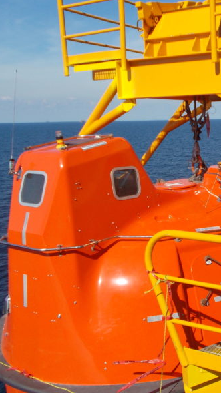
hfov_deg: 25.4
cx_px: 235
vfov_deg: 46.4
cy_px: 196
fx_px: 459
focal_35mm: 44
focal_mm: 5.3
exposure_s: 1/1250
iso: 80
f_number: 3.4
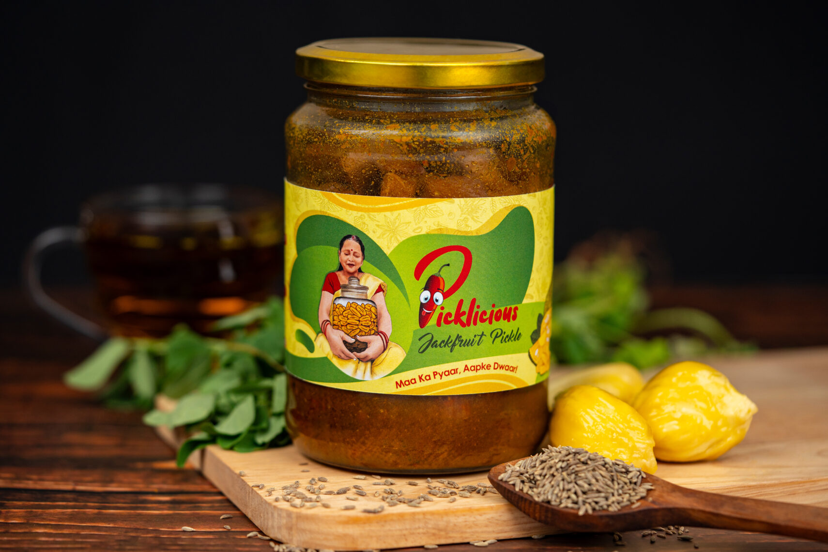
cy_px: 276
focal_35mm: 90
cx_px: 414
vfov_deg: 15.2
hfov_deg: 22.6
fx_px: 2070
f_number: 3.5
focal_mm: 90
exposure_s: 1/200
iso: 320
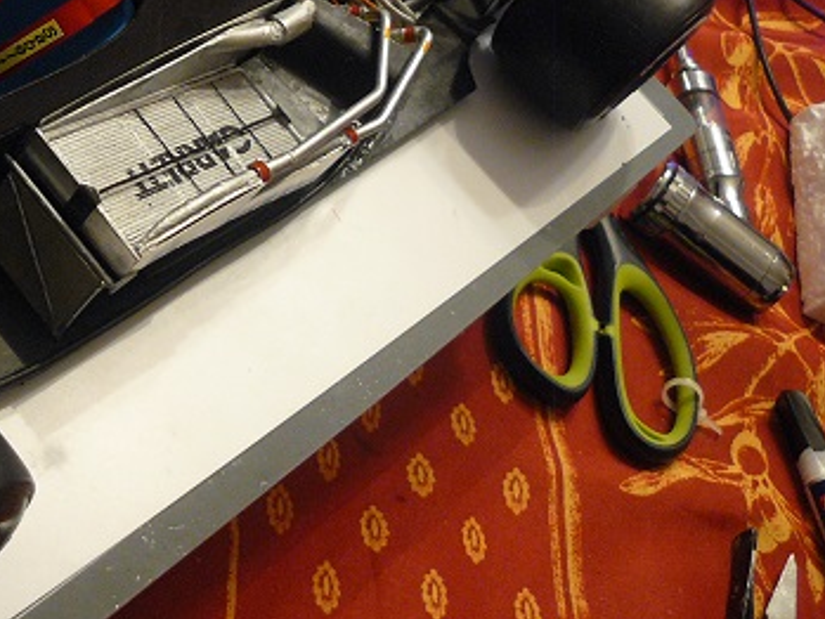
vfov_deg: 21.7
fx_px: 1574
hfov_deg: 28.4
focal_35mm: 66
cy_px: 54
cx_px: 97
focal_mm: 6
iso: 200
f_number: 2.8
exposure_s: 1/4
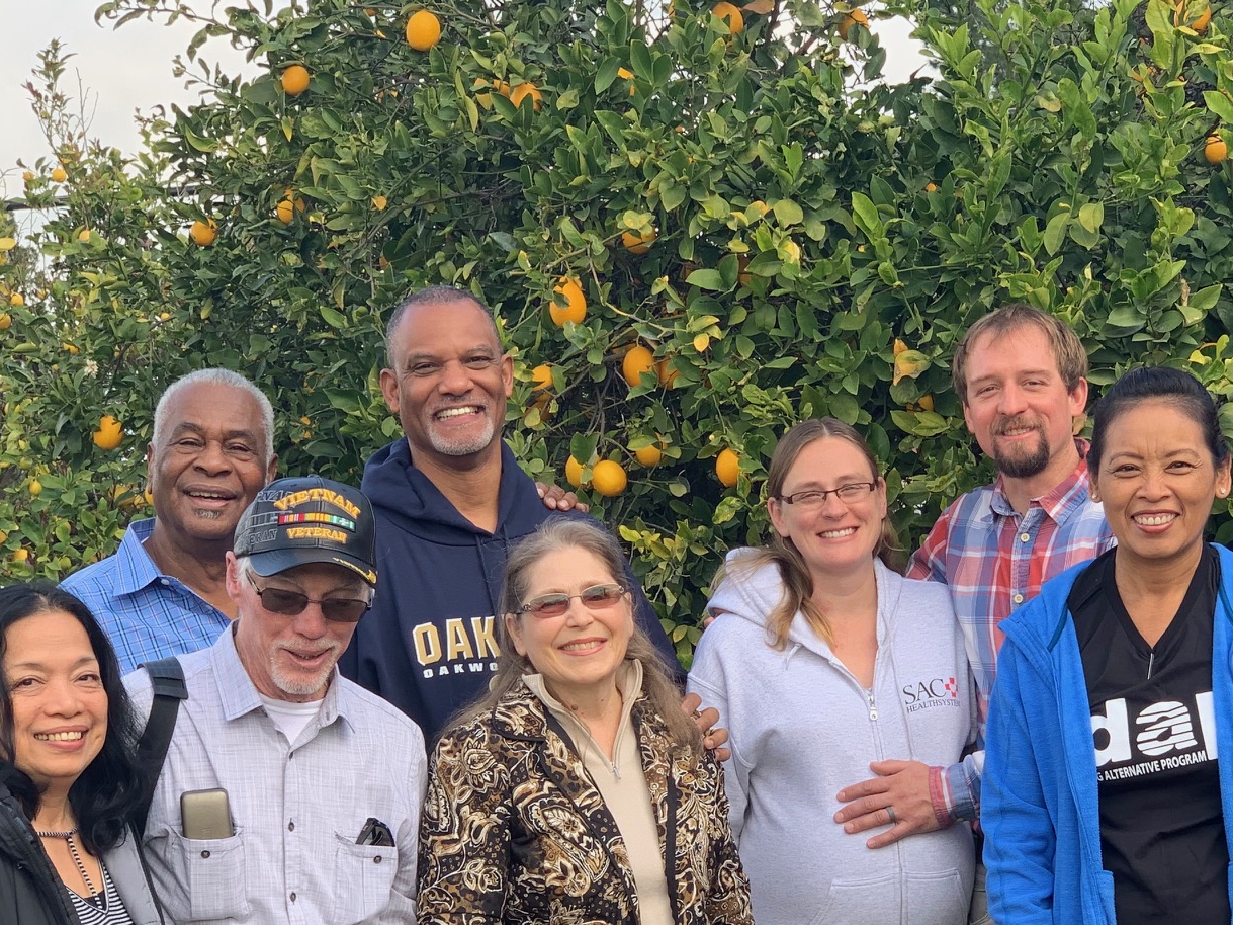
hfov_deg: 22.7
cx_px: 830
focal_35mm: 86
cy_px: 677
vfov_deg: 17.1
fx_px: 3063
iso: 16
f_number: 2.4
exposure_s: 1/126
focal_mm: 6
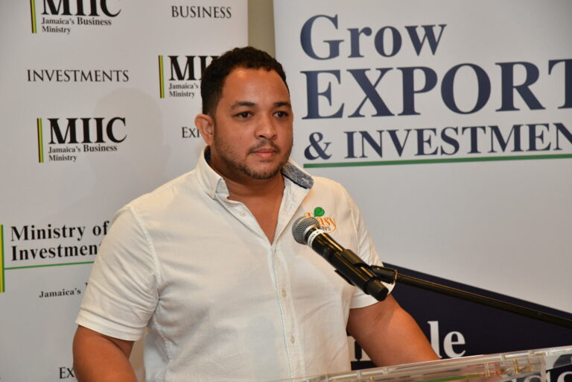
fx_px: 1668
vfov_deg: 13.0
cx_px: 286
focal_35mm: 105
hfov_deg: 19.5
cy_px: 191
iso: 4000
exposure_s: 1/125
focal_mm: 105
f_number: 8
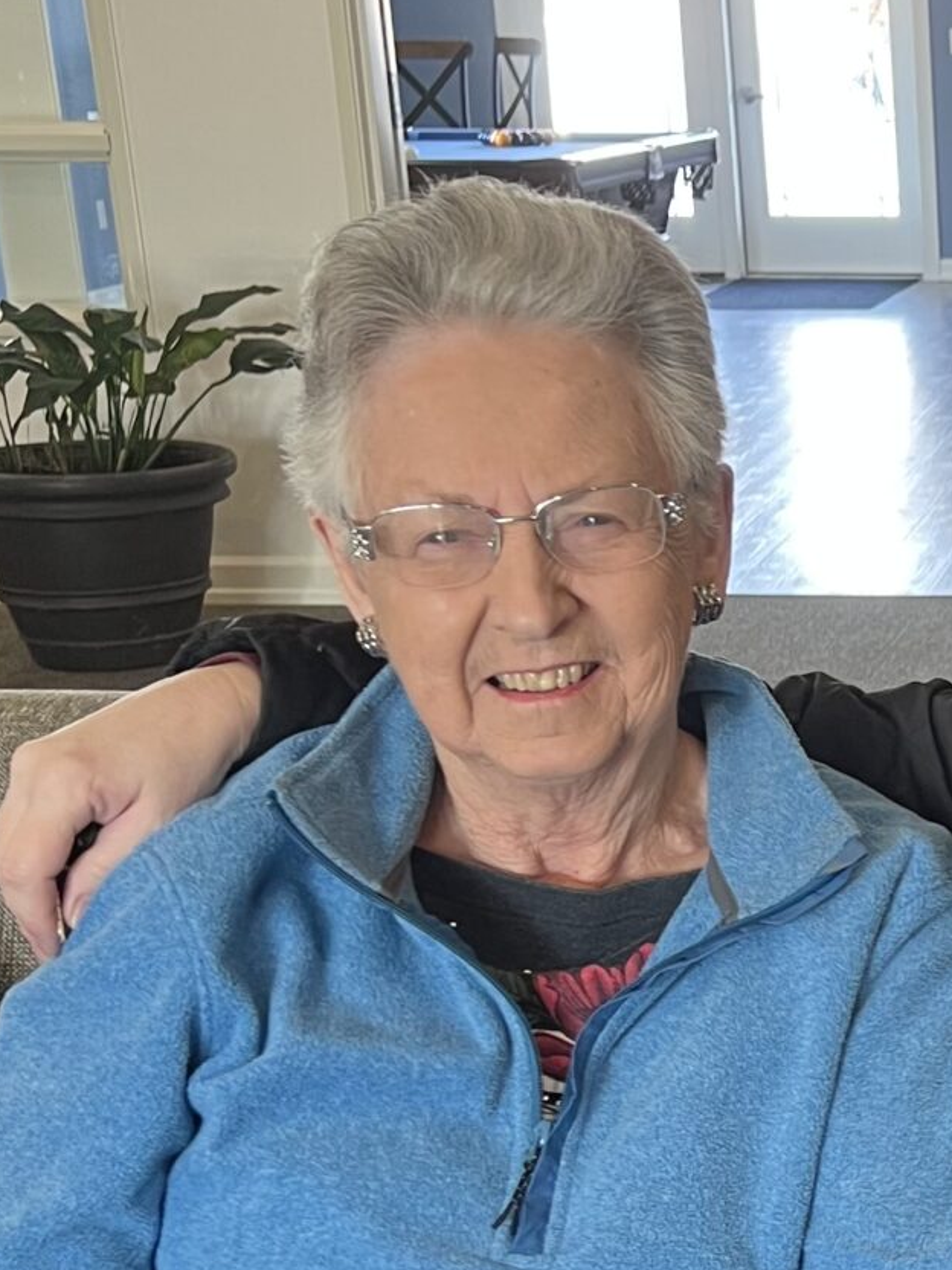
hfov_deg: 16.8
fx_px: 2934
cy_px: 992
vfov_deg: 24.1
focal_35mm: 80
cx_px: 1408
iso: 80
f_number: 1.5
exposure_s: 1/60
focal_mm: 5.7
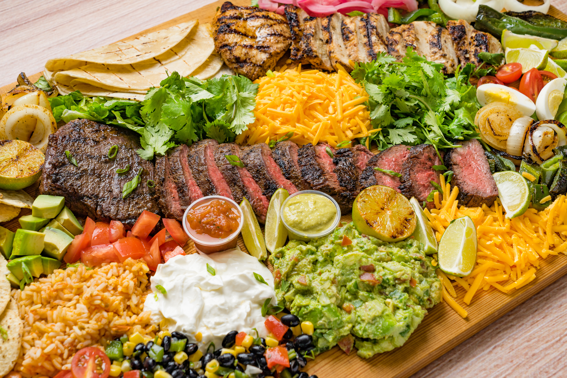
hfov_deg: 36.2
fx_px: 866
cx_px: 284
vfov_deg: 24.6
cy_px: 189
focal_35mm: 55
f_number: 9
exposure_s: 1/160
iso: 250
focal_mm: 55
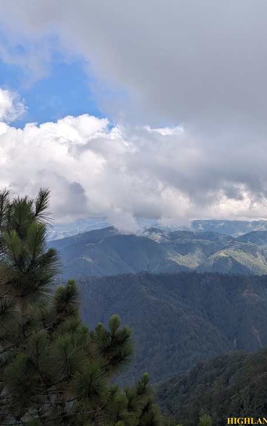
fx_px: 454
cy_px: 210
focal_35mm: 39
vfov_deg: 50.4
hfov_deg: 29.9
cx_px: 283
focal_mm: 4.38
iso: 60
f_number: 1.73
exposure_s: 1/3891
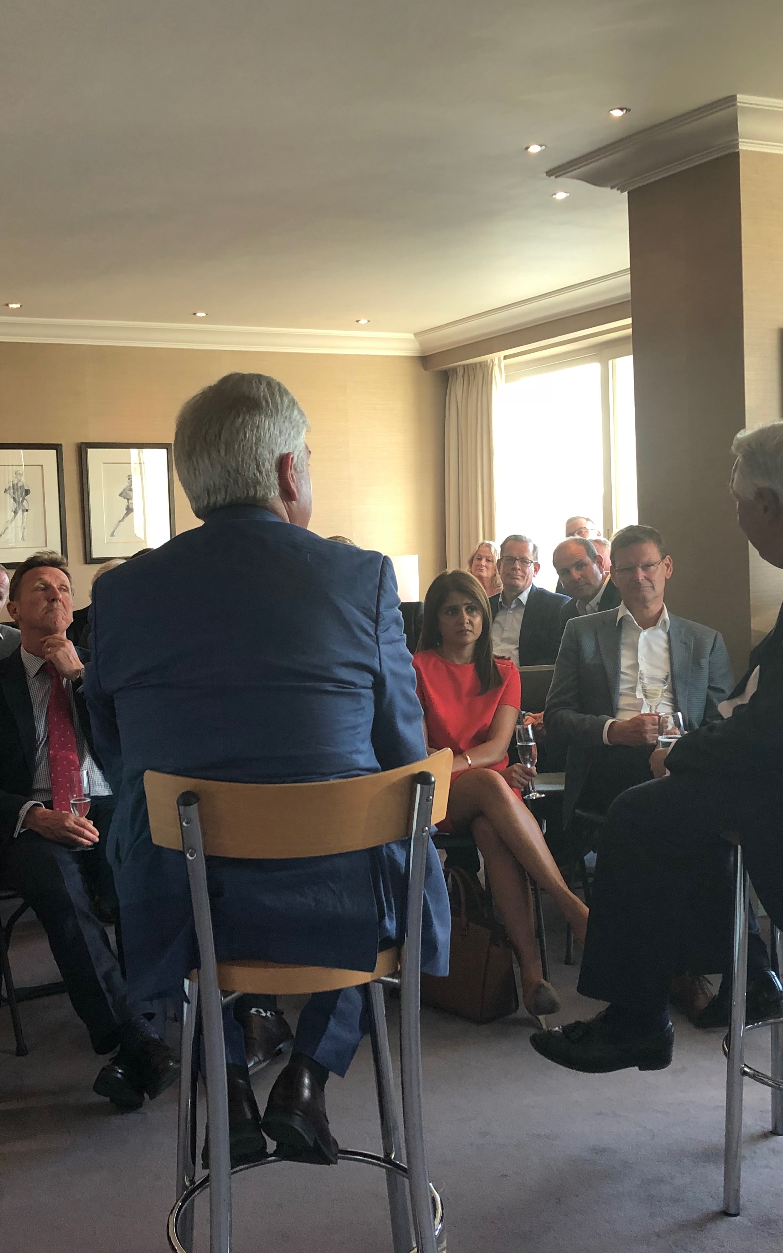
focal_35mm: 40
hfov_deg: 32.0
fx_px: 1366
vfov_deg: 49.3
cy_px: 627
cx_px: 350
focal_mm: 3.99
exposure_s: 1/33
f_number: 1.8
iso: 40
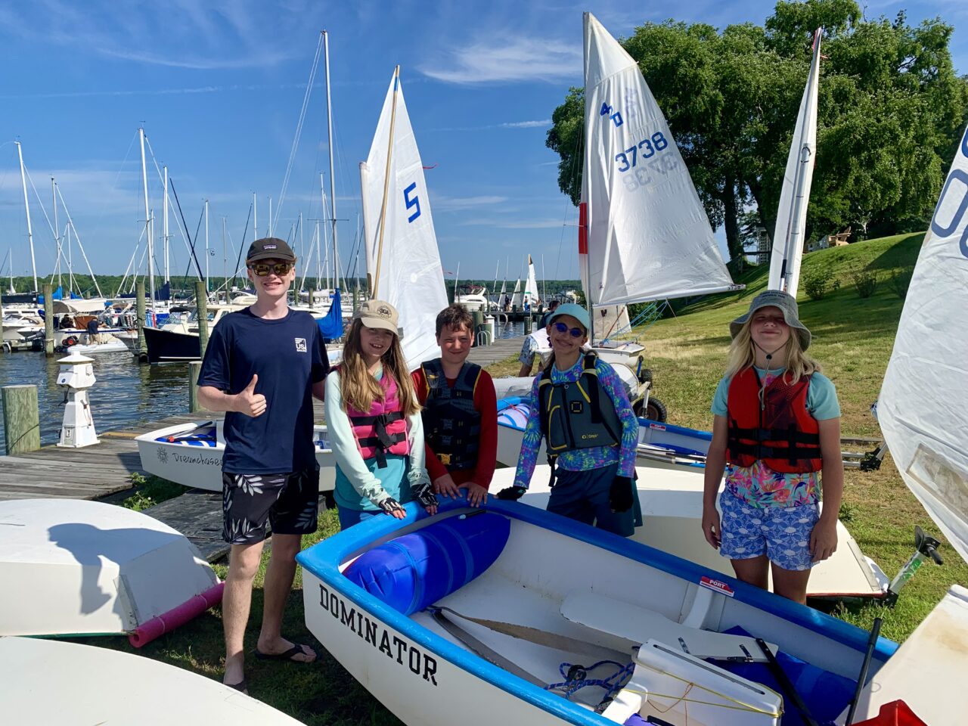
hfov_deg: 67.3
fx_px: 727
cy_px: 363
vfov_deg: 53.1
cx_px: 484
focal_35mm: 26
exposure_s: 1/4098
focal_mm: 4.25
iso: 25
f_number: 1.8
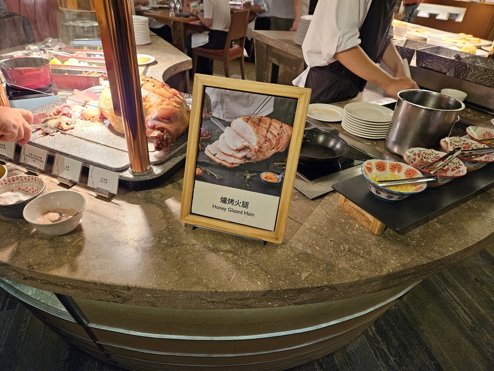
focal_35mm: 23
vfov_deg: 58.9
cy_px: 186
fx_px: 328
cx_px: 247
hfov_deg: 73.9
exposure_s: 1/120
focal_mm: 5.4
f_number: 1.8
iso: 640
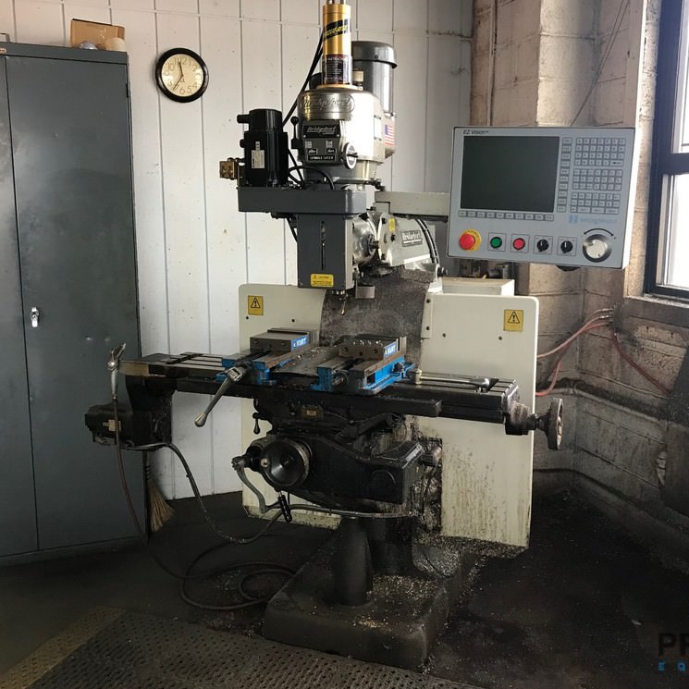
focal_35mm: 34
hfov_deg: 48.4
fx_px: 766
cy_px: 339
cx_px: 370
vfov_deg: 48.4
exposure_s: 1/15
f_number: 1.8
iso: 40
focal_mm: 3.99
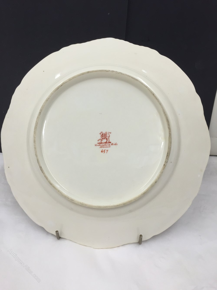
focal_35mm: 29
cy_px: 145
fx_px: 242
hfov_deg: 48.2
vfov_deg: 61.7
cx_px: 108
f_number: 2.2
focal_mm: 4.15
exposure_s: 1/100
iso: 50
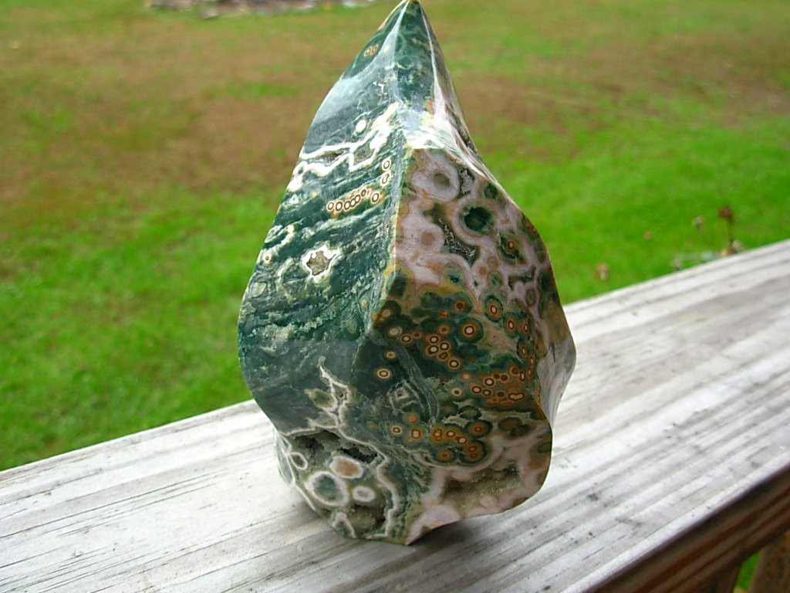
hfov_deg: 49.0
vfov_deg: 37.7
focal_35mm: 38
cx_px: 395
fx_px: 867
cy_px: 296
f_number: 2.9
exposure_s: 1/108
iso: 50
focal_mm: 6.3
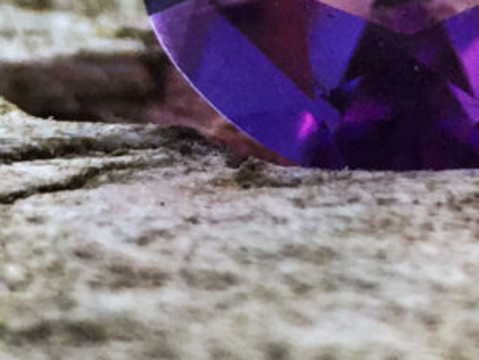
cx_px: 414
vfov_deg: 9.8
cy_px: -118
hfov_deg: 13.2
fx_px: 2049
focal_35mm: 148
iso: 125
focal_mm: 4.15
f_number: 2.2
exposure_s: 1/1582
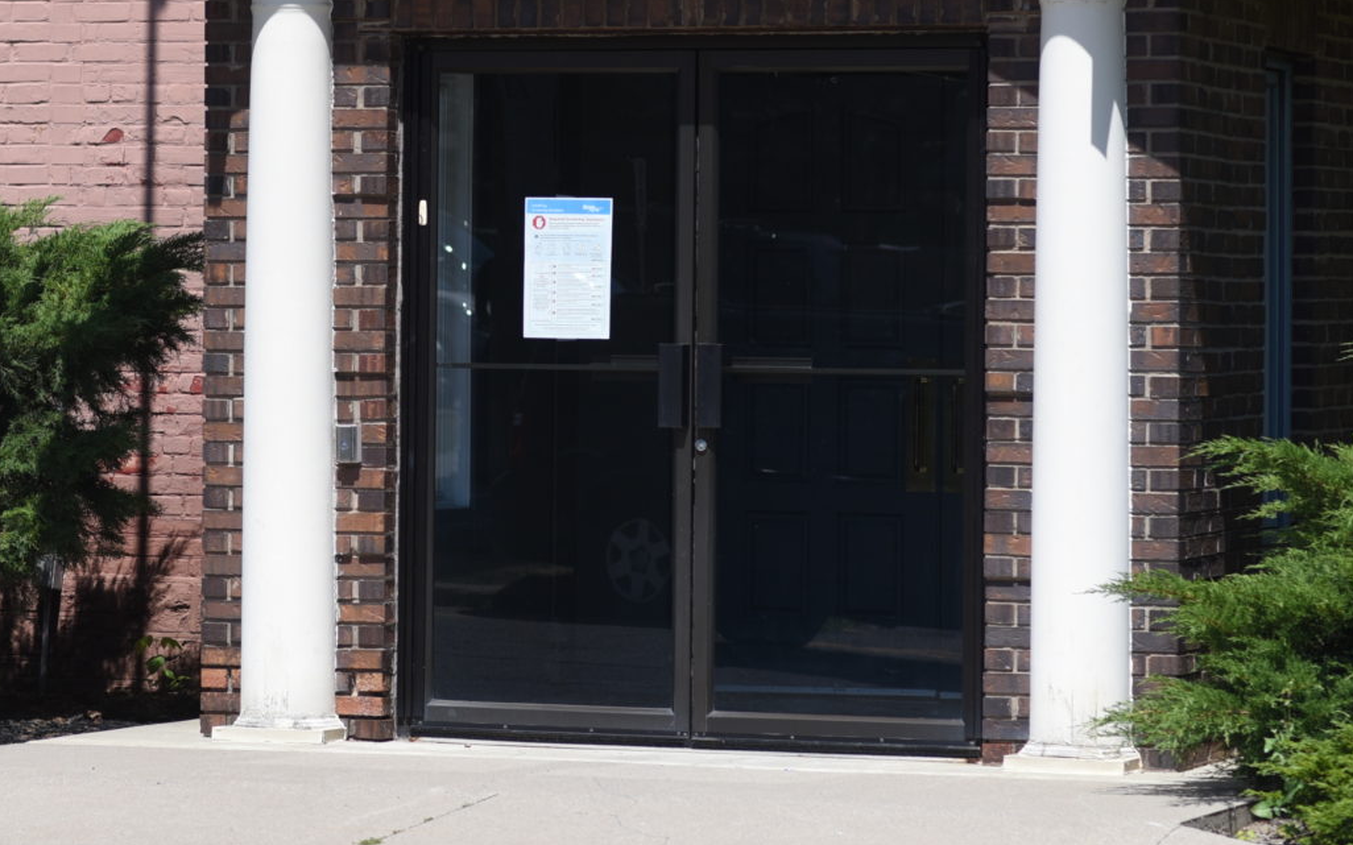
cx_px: 284
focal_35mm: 173
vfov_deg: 7.6
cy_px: 125
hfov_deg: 12.1
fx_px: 6378
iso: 100
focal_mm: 85
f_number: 3.2
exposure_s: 1/2000
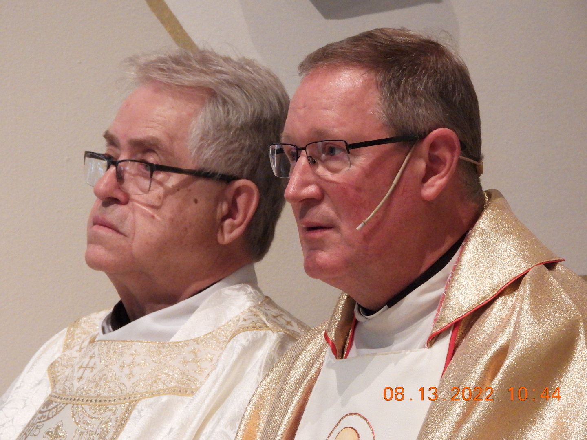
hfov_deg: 4.4
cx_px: 294
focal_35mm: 450
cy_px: 220
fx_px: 7631
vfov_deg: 3.3
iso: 1250
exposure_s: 1/20
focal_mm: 80.3
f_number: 5
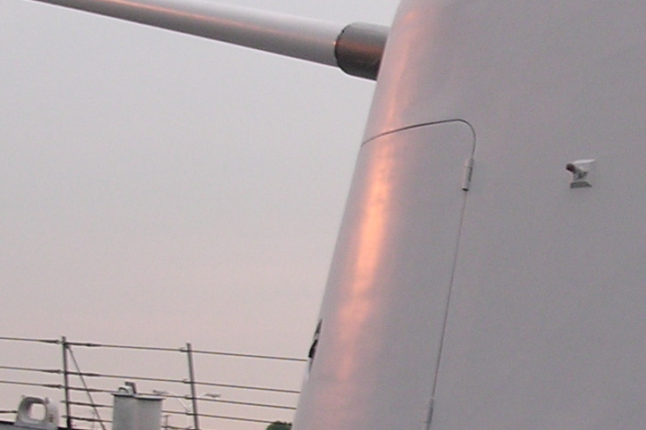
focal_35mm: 112
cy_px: 306
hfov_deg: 17.9
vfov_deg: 12.2
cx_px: 613
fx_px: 2010
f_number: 2.8
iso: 100
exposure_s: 1/16.7
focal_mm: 5.8
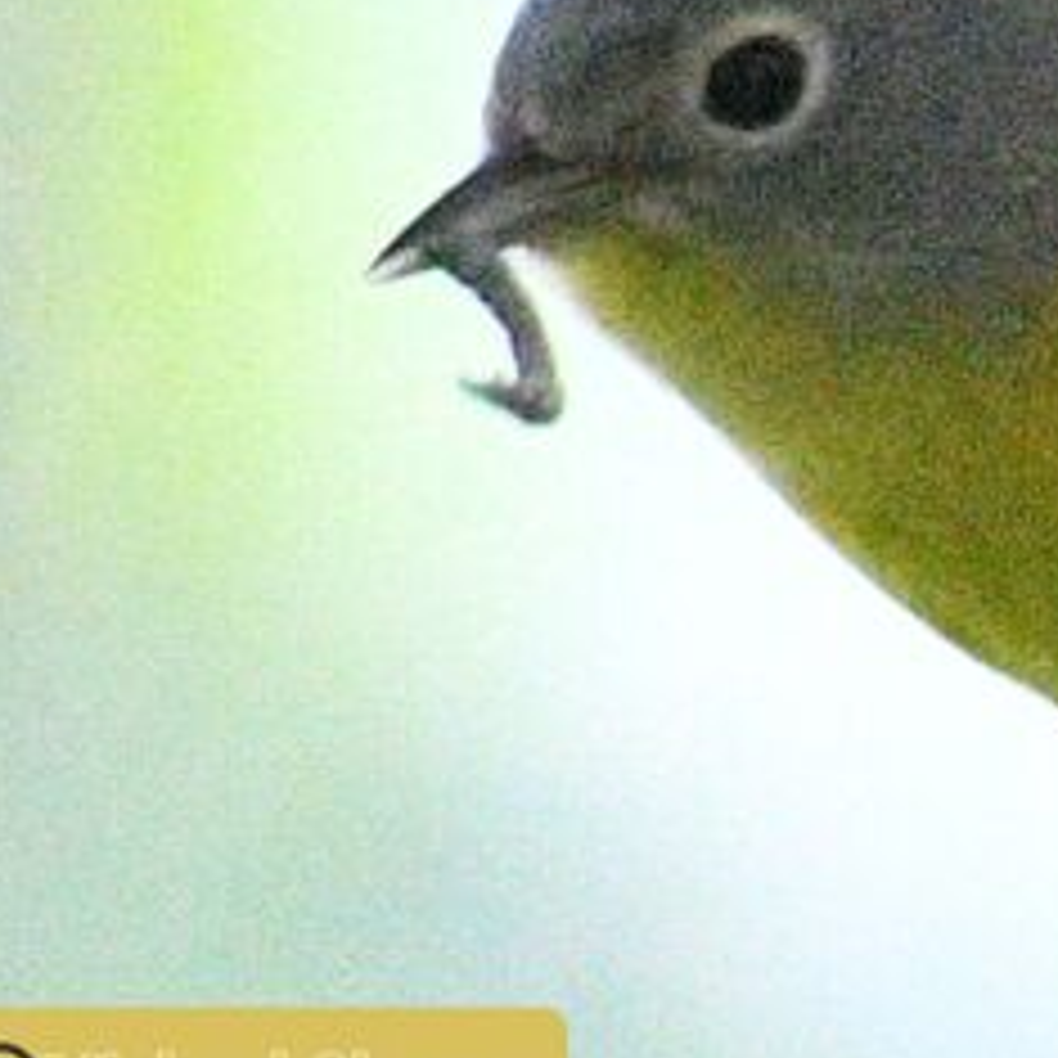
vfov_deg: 1.3
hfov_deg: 1.3
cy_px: 333
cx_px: 1270
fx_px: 48065
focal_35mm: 1390
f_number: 7.1
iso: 2000
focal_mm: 600
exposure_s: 1/833
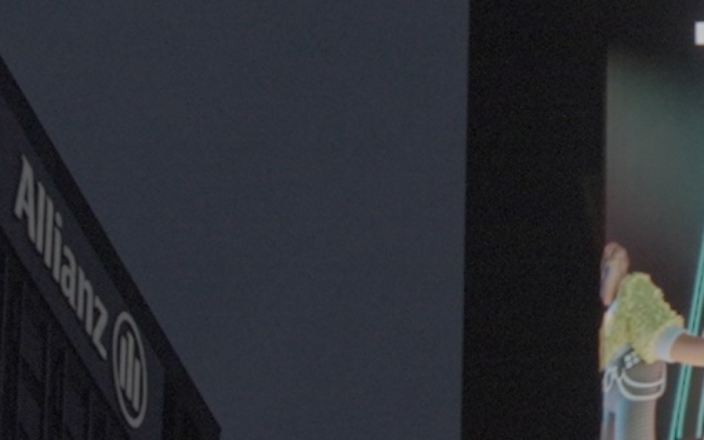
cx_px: 1062
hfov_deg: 5.0
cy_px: 107
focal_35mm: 420
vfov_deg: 3.1
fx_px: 8060
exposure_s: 1/400
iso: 2000
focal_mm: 70
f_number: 5.6
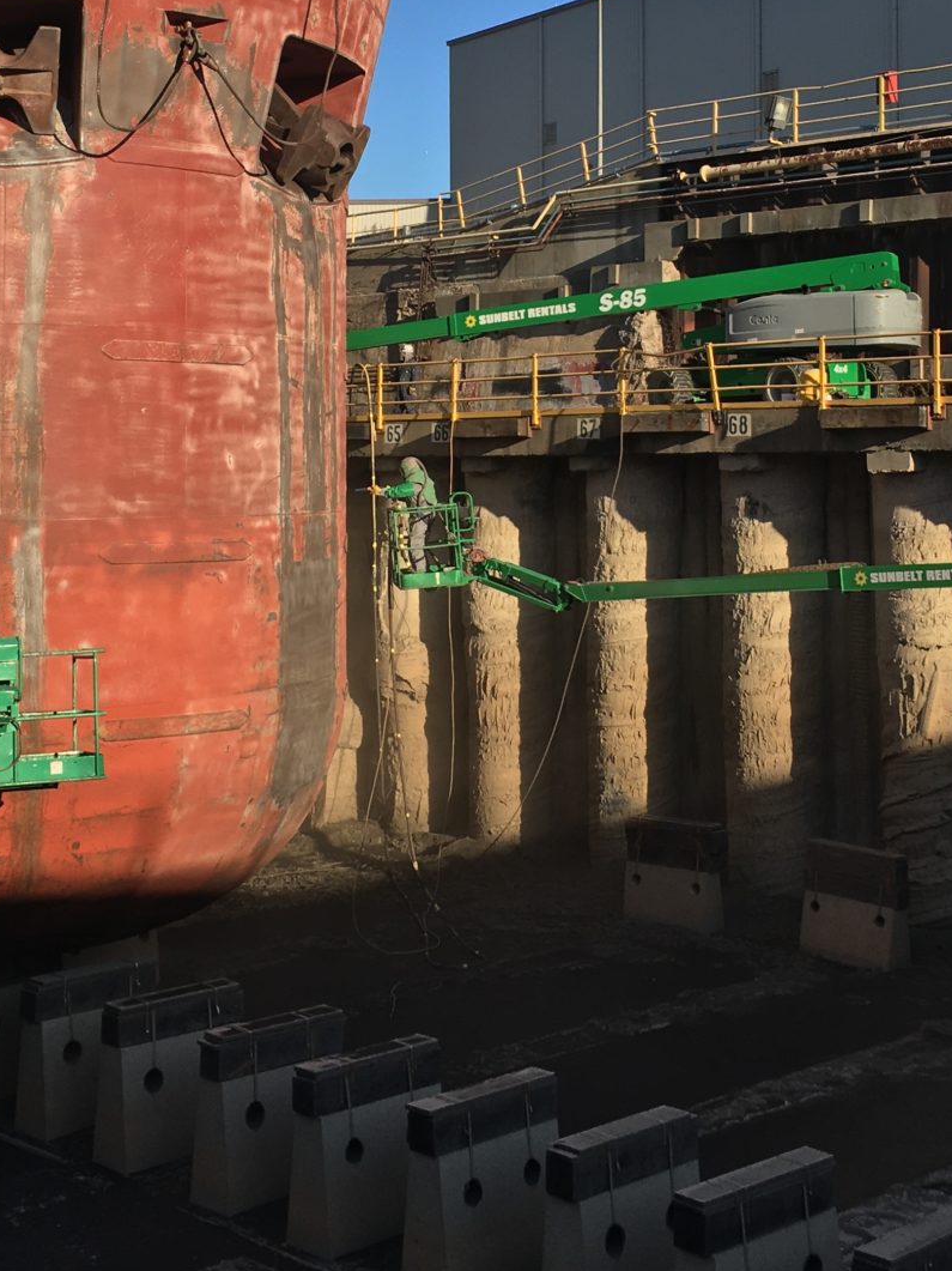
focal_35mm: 56
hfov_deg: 26.1
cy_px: 353
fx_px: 2055
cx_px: 428
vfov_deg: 33.8
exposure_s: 1/1709
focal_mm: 4.15
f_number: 2.2
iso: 25
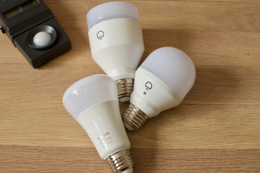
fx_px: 379
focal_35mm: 52
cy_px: 86
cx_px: 130
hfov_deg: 37.9
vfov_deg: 25.8
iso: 1250
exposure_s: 1/40
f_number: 9
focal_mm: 35
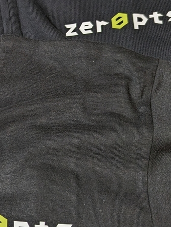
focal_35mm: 62
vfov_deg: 31.1
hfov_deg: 22.1
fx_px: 407
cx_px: -27
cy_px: 91
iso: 99
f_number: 1.85
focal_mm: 6.81
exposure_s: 1/26.1
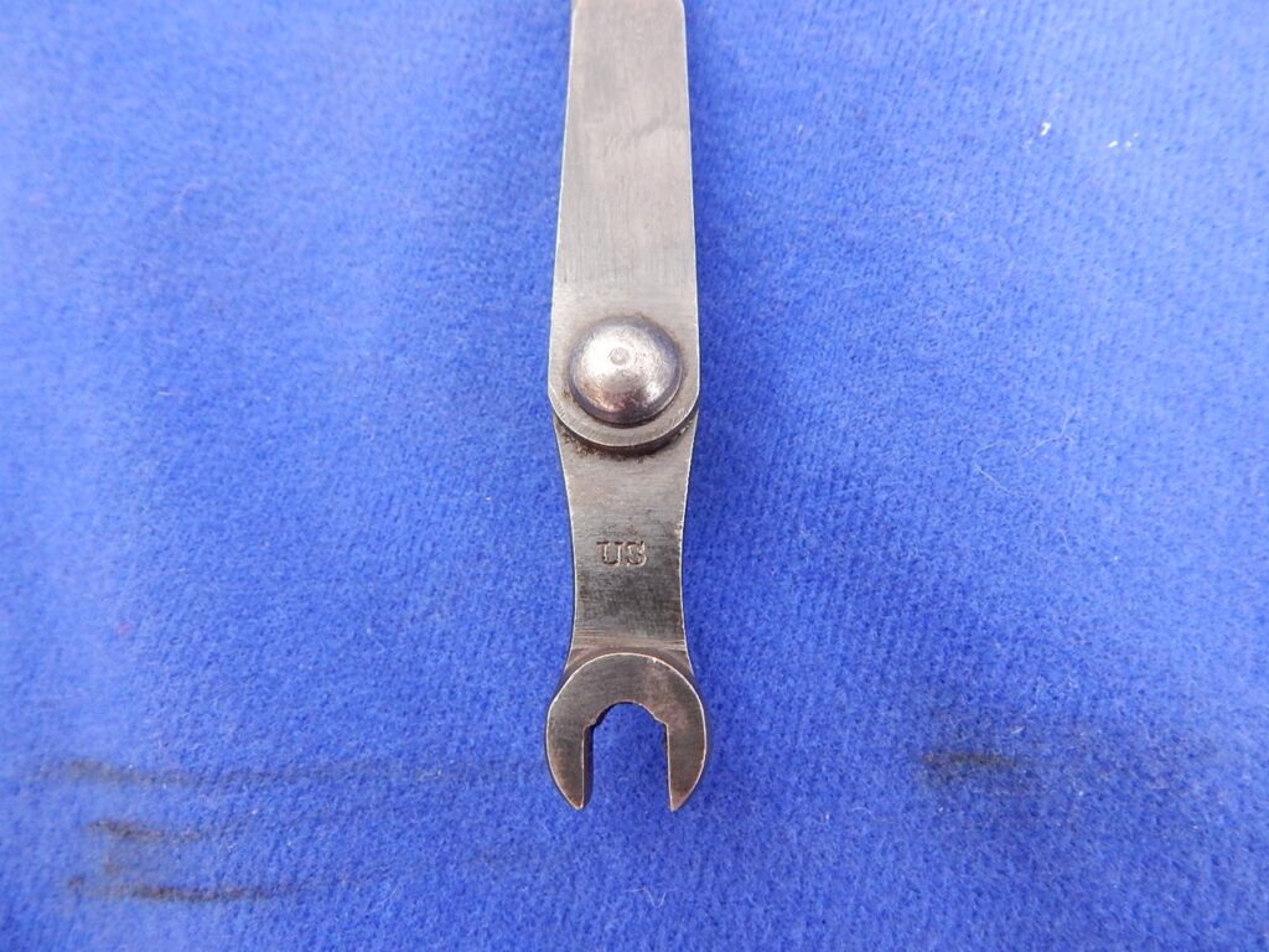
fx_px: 807
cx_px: 634
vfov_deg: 61.1
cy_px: 476
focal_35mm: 22
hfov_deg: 76.4
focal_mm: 4
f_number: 3
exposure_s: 1/8
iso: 640
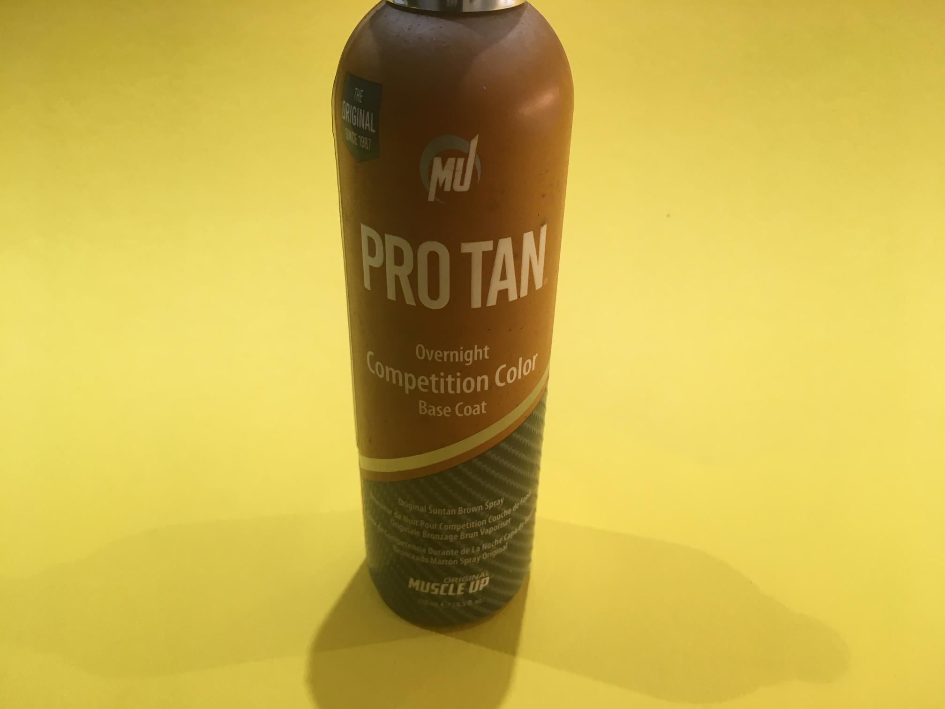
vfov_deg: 48.2
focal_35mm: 29
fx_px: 792
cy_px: 354
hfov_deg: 61.7
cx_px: 472
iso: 32
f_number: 2.2
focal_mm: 4.15
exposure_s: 1/33
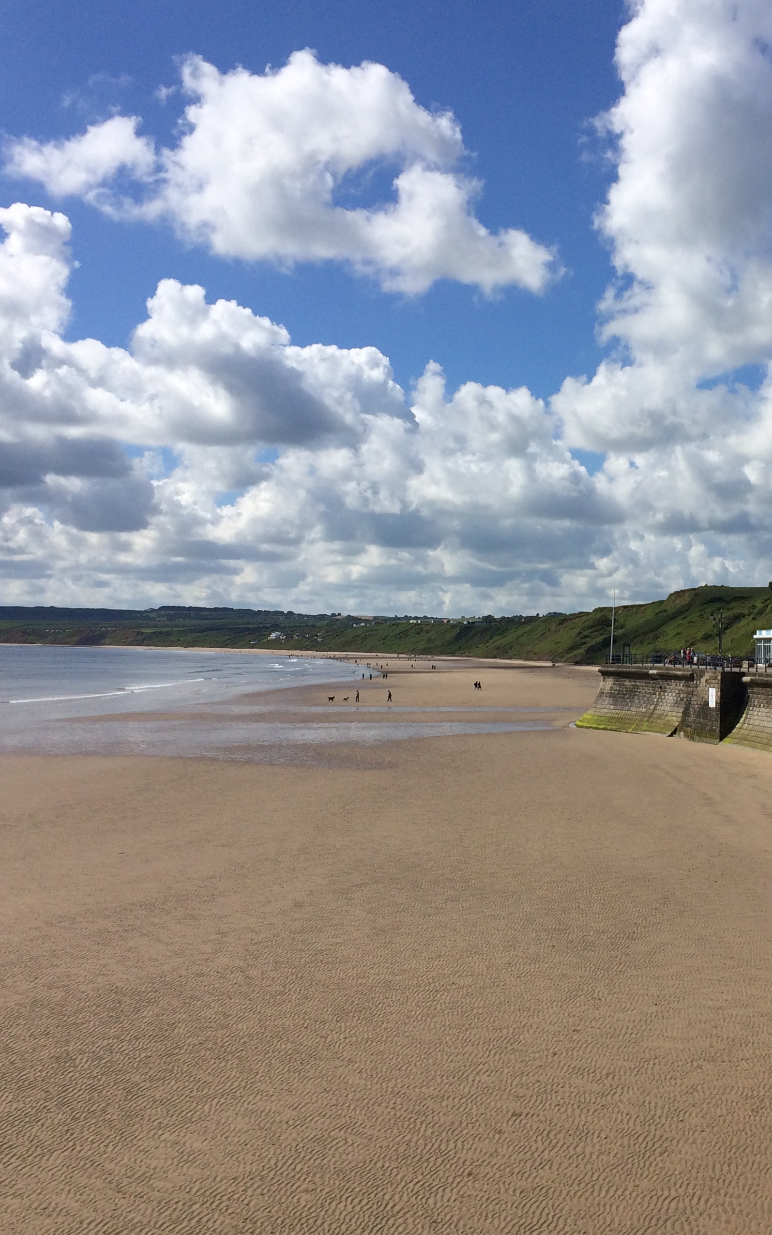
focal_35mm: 42
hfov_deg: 29.7
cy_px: 615
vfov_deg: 47.2
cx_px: 630
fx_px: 1414
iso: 32
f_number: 2.2
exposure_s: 1/5128
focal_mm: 4.15
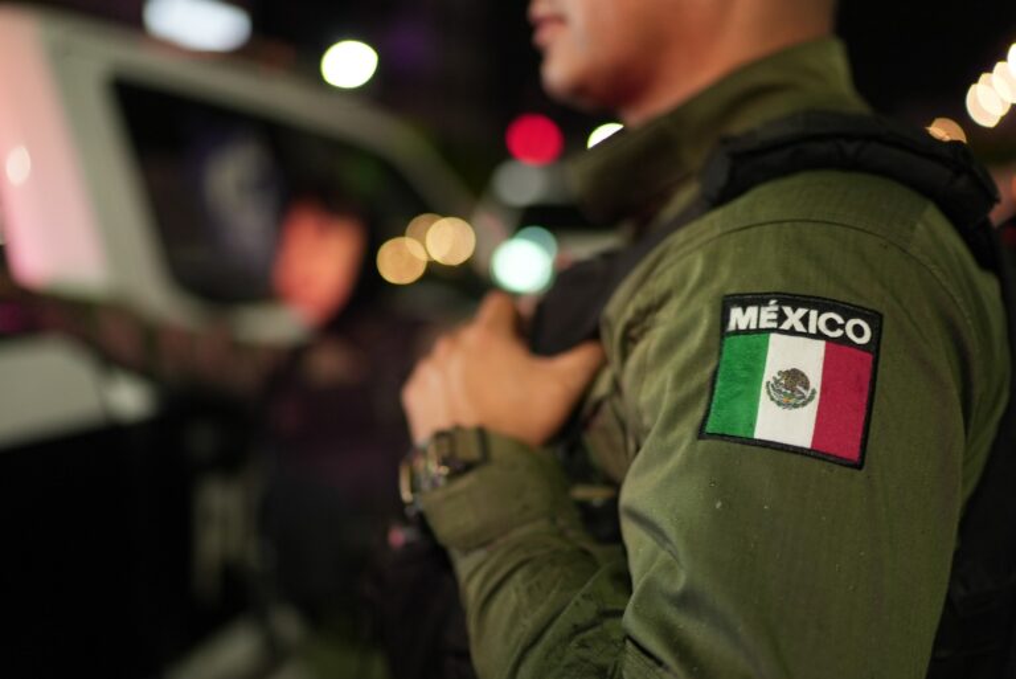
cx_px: 508
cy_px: 340
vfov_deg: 37.9
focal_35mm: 35
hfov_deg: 54.4
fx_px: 988
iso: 1250
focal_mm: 35
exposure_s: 1/80
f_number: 1.4
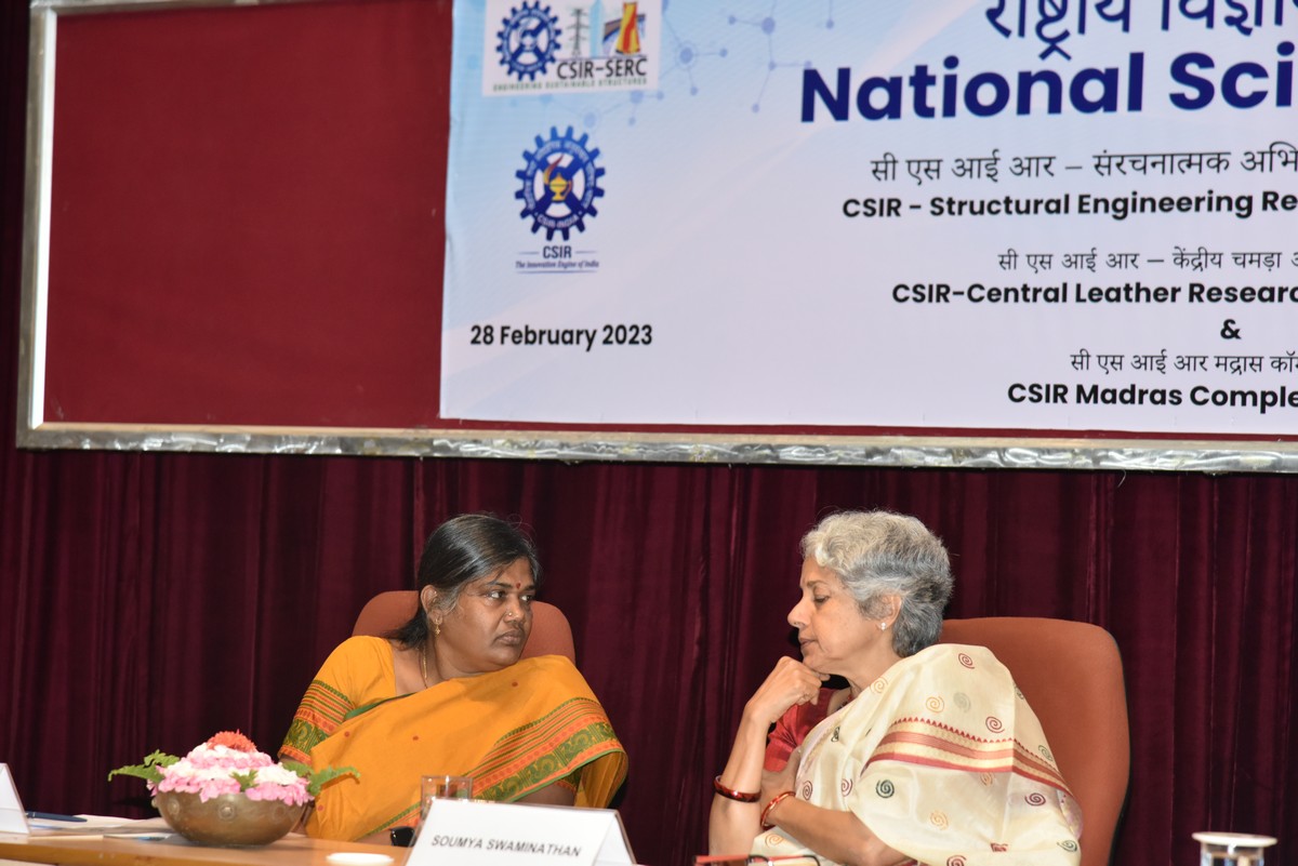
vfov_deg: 11.4
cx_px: 649
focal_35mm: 120
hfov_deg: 17.1
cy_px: 433
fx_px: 4328
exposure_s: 1/125
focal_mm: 120
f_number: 6.3
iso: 2500
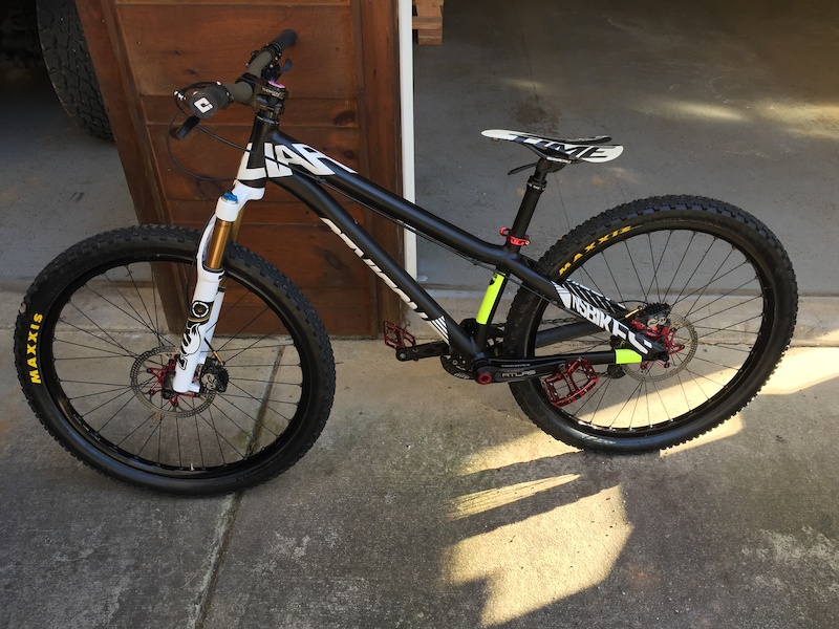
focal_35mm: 29
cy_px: 314
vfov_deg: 48.2
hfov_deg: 61.7
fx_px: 703
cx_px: 420
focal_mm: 4.15
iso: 40
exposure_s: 1/60
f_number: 2.2
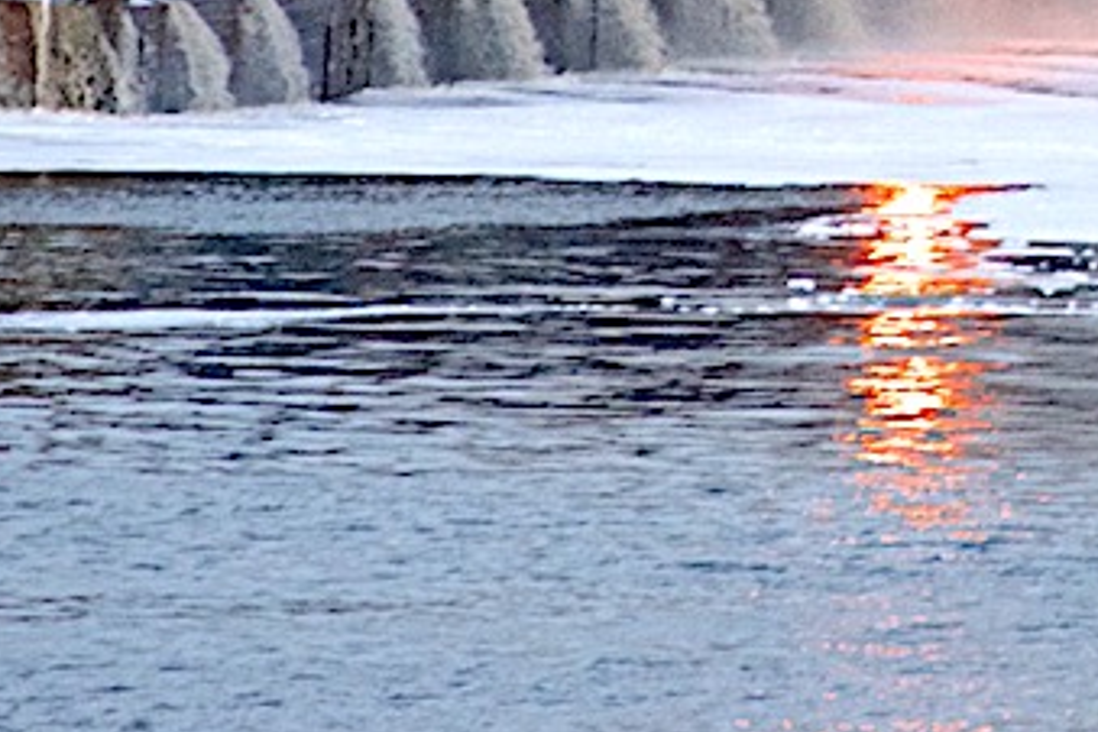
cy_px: -317
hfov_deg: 1.4
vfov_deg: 1.0
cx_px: 1334
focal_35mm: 1434
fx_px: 43734
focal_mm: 300
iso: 3200
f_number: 5.6
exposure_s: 1/80
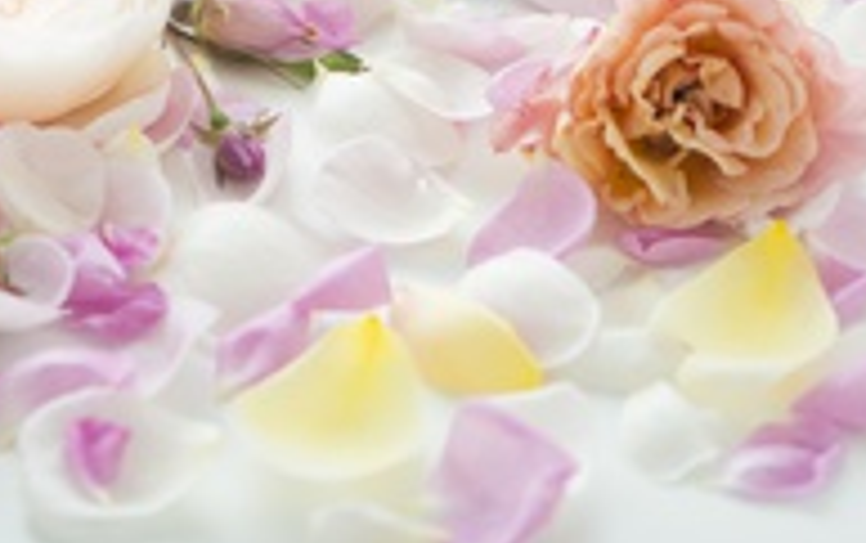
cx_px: 390
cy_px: -70
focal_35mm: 235
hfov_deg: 8.9
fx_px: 5551
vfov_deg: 5.6
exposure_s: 1/160
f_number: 4.5
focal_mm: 105
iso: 200
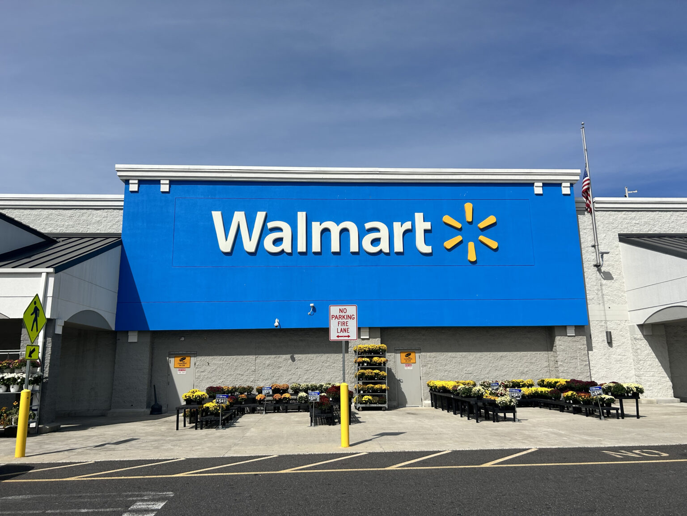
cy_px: 258
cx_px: 344
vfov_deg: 53.1
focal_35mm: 26
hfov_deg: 67.3
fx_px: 516
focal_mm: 5.7
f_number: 1.5
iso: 50
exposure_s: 1/8696
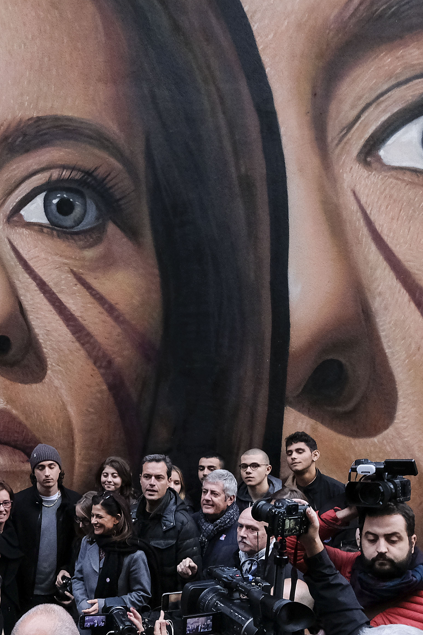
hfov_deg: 50.5
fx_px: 405
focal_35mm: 23
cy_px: 321
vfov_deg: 76.1
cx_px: 64
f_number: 4
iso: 2000
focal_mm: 10
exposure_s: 1/250
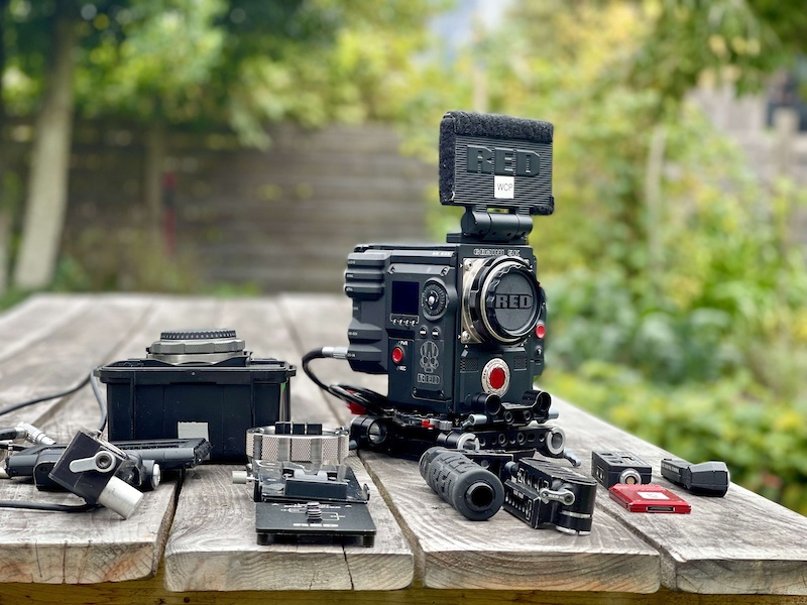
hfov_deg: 30.3
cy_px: 302
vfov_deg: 22.9
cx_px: 404
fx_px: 1492
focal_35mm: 64
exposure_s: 1/121
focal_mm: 7.5
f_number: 2.2
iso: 50
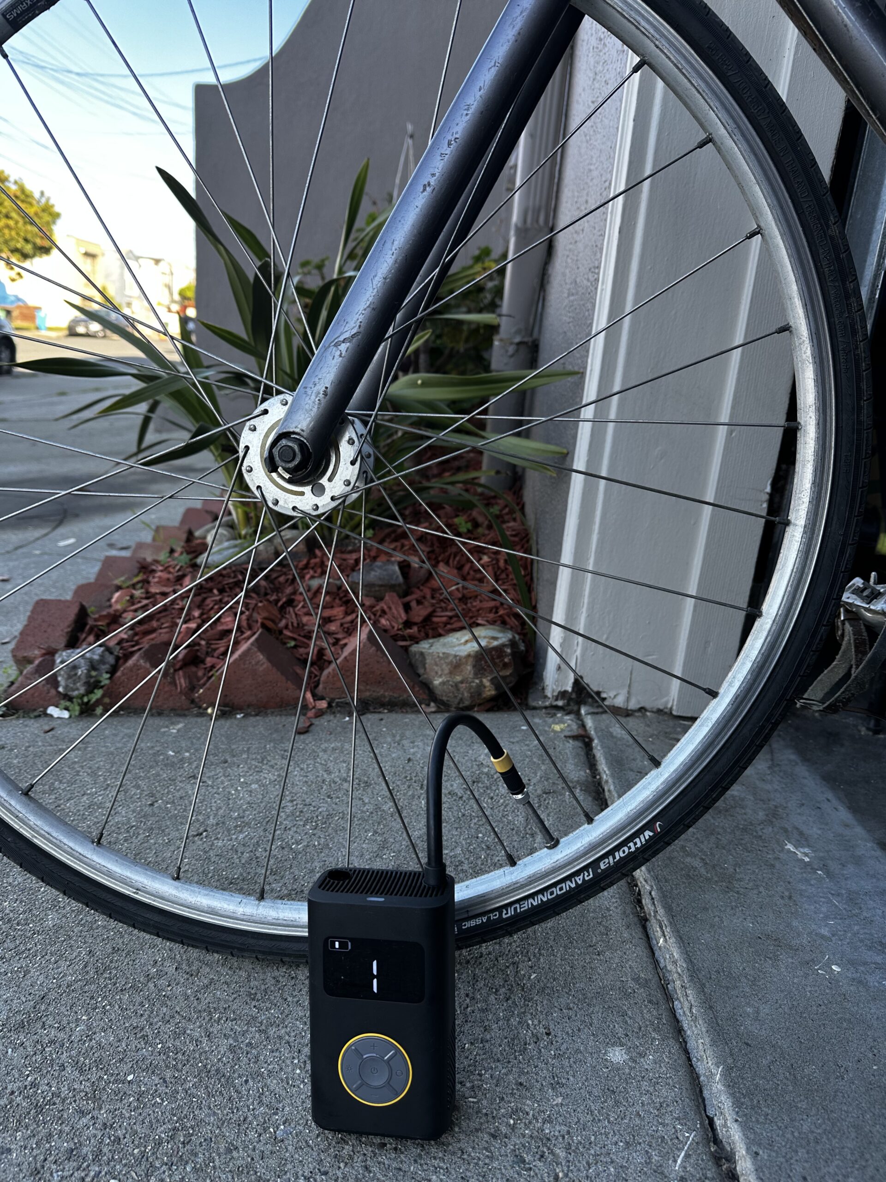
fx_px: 819
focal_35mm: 24
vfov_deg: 71.6
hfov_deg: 56.8
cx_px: 443
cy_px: 591
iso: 80
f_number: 1.78
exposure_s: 1/352
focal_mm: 6.86
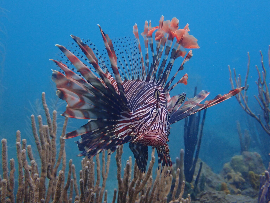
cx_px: 135
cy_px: 102
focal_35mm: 49
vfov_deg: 29.7
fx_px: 382
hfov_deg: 38.9
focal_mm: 8.99
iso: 400
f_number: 4.5
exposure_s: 1/100
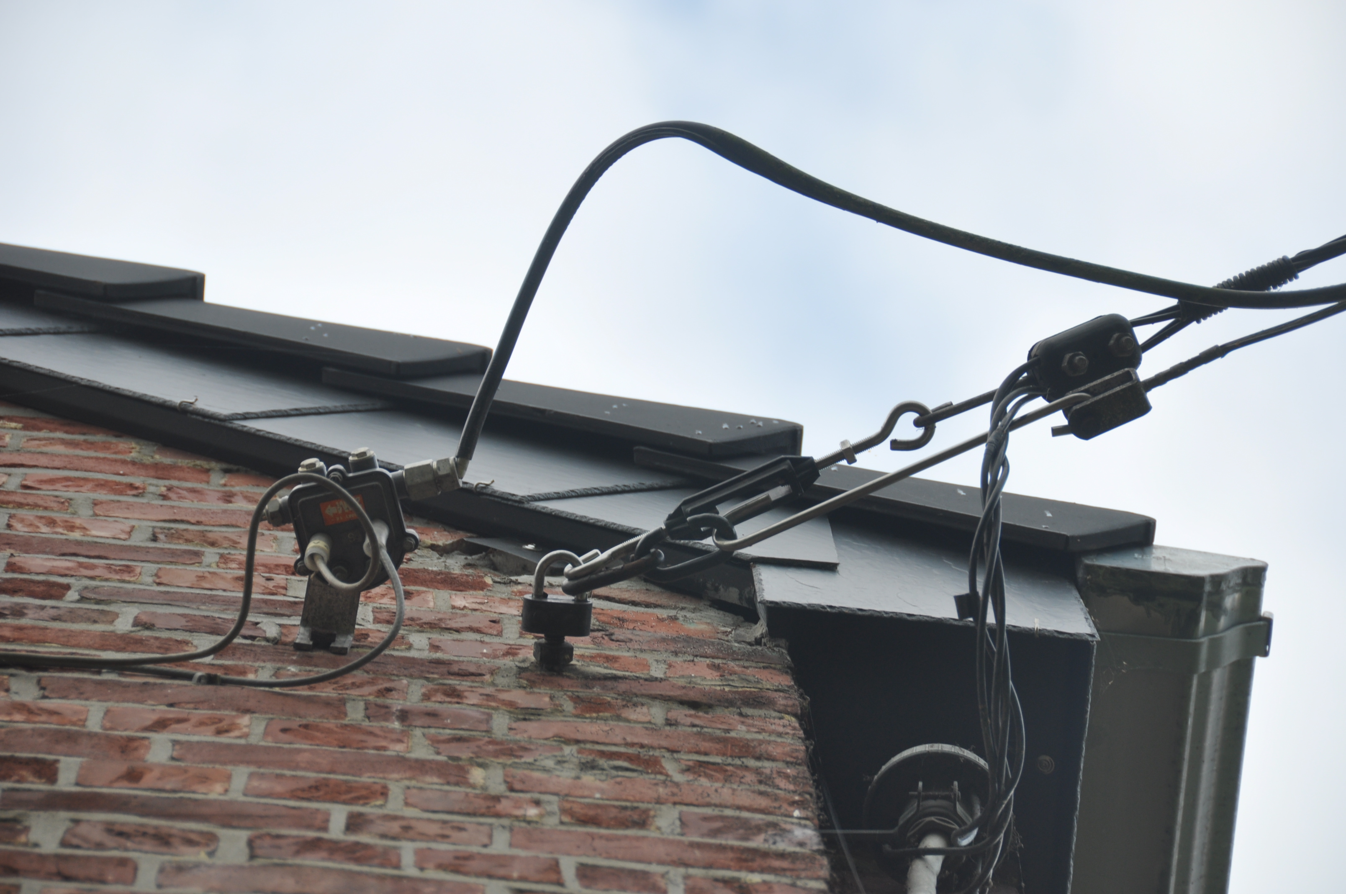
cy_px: 447
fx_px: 5882
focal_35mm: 158
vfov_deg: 8.7
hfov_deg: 13.1
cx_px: 673
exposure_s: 1/160
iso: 200
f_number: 6.3
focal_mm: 105
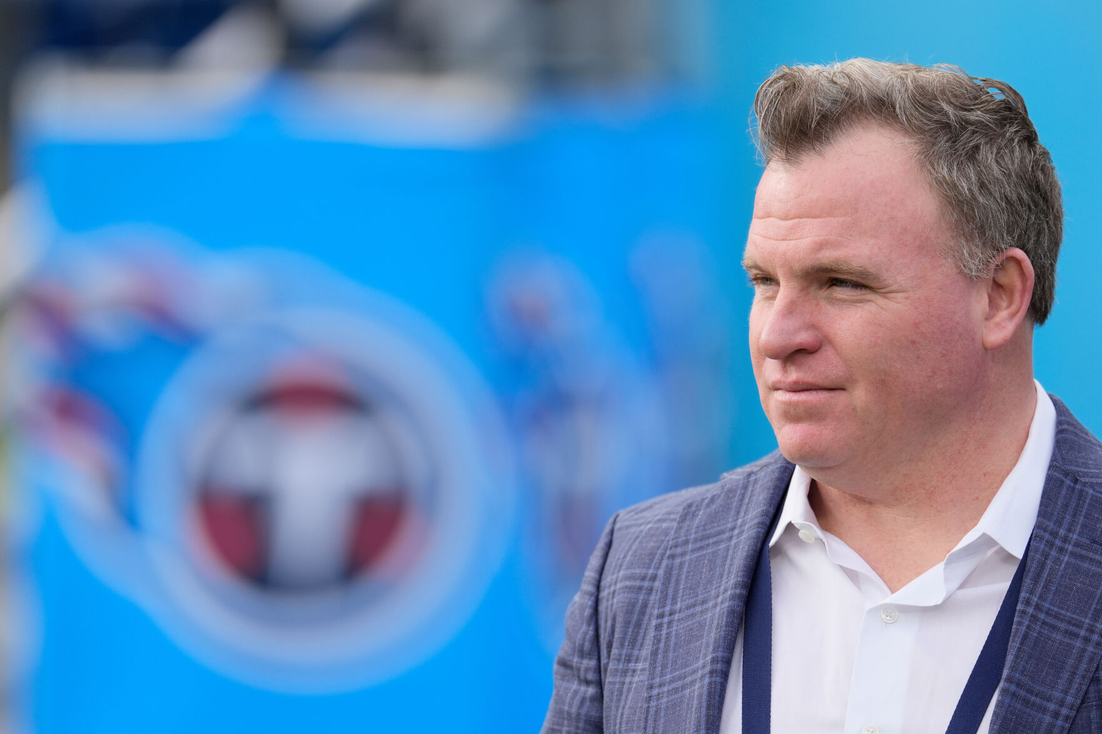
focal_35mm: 600
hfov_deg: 3.4
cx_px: 551
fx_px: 18364
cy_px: 367
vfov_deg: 2.3
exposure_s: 1/1600
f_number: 4
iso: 500
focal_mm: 600
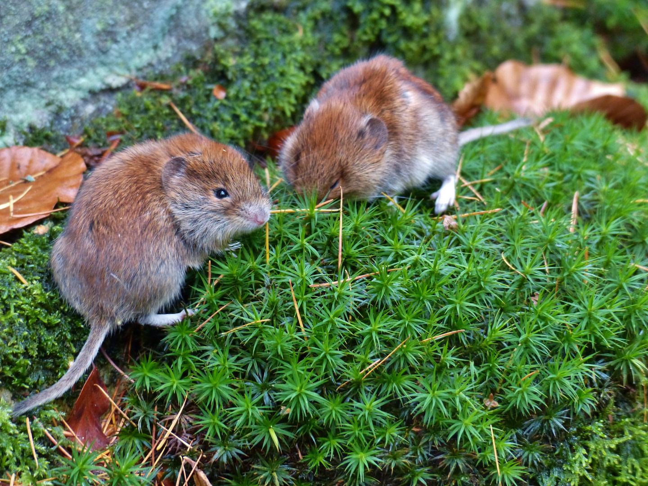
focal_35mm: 119
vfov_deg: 12.5
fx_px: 2228
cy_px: 243
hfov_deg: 16.6
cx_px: 324
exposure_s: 1/60
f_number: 2.8
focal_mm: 21.4
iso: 400
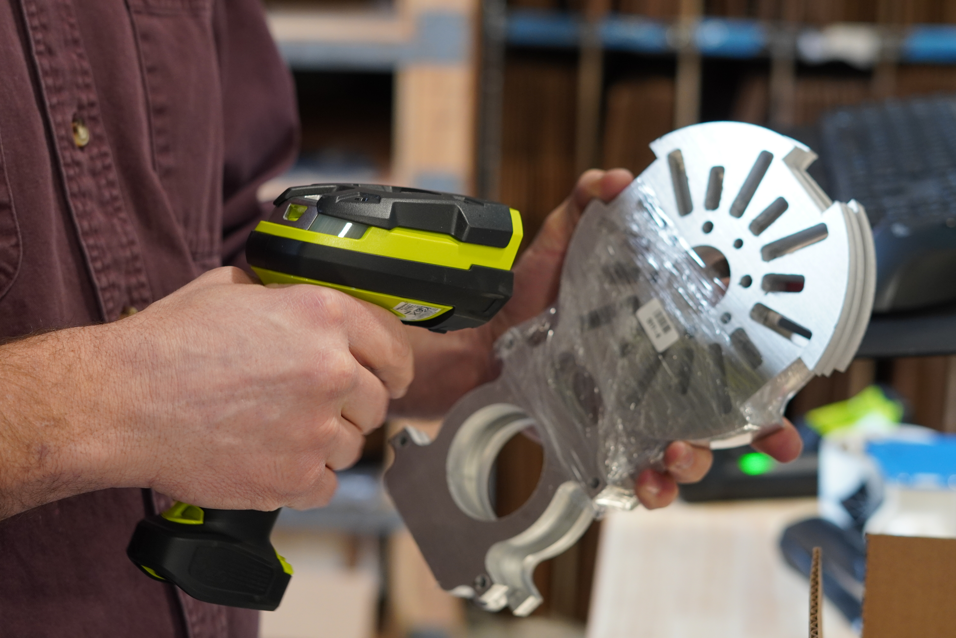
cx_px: 478
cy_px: 319
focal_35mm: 75
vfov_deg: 18.2
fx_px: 1992
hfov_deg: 27.0
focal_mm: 50
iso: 800
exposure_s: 1/60
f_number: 3.5
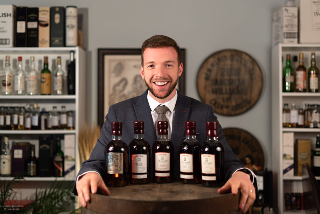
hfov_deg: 39.6
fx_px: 445
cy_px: 107
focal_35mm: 50
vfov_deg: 27.0
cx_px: 160
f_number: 1.8
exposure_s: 1/50
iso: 100
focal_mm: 50
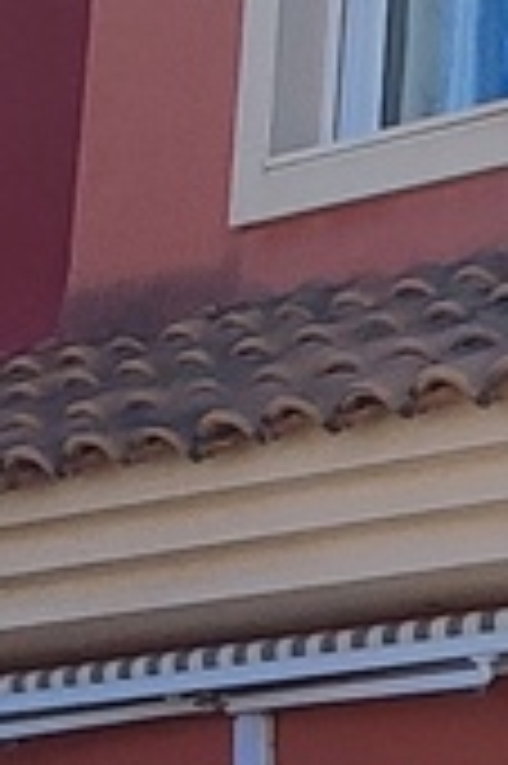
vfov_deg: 16.2
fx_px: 2651
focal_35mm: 125
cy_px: 680
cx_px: 1322
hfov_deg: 9.4
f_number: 2.2
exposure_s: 1/1587
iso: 50
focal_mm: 1.65
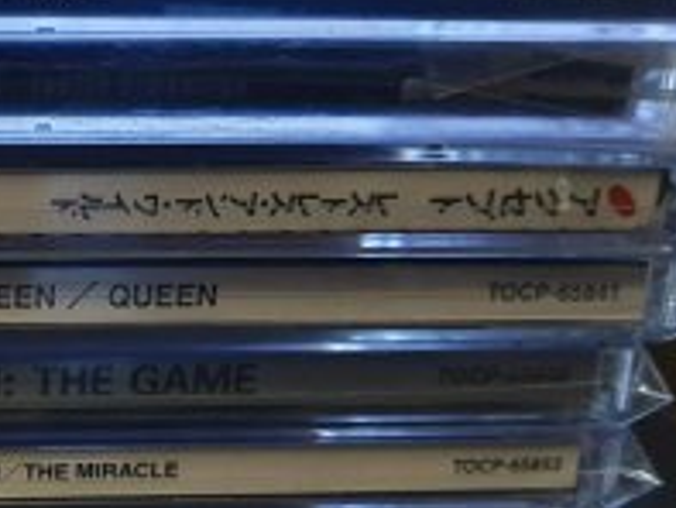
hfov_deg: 23.4
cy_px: 395
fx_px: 1544
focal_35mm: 79
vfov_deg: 18.5
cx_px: -41
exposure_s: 1/50
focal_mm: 4.32
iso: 800
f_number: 1.5
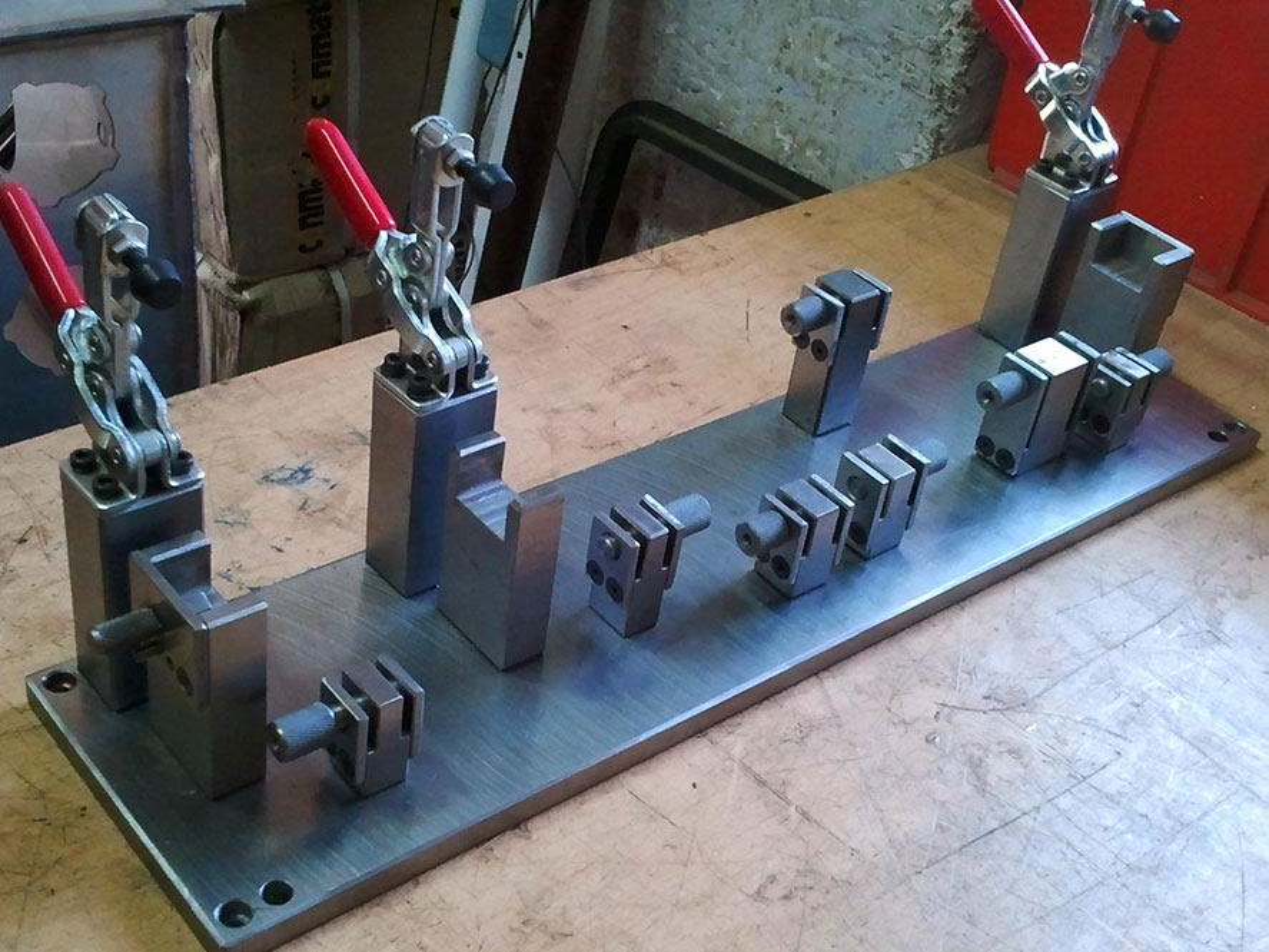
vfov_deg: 48.2
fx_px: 1063
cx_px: 634
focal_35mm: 29
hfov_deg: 61.7
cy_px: 476
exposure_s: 1/126
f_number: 2.2
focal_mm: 4.15
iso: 32
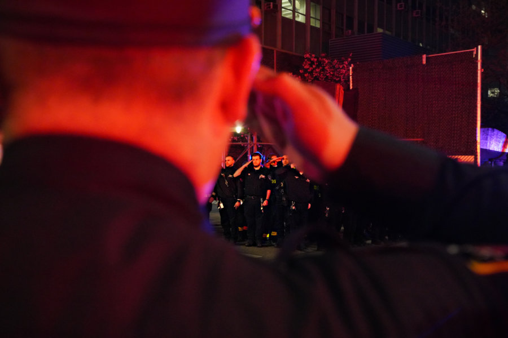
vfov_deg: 35.9
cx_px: 254
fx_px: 522
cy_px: 169
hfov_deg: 51.9
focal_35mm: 37
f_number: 5.6
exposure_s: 1/30
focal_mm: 37
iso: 12800
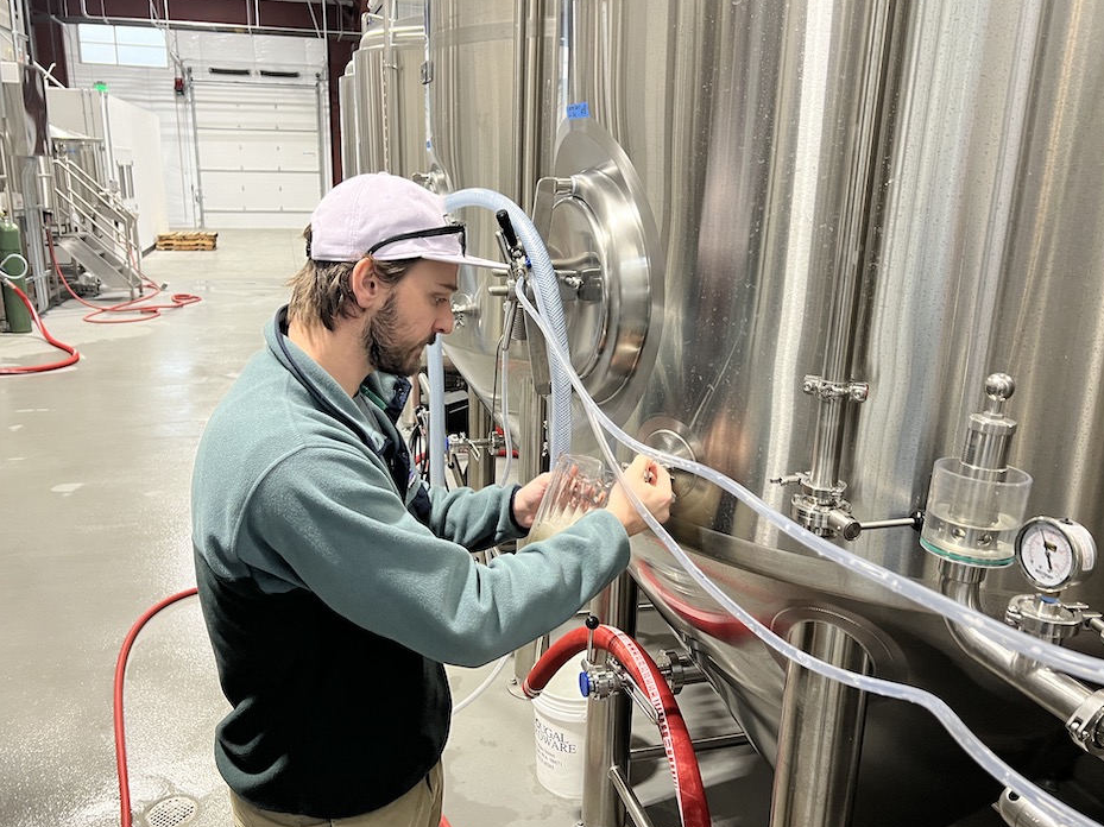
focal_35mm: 28
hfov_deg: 63.4
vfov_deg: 49.7
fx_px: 893
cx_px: 517
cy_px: 430
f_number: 1.5
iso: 125
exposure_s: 1/60
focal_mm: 5.7
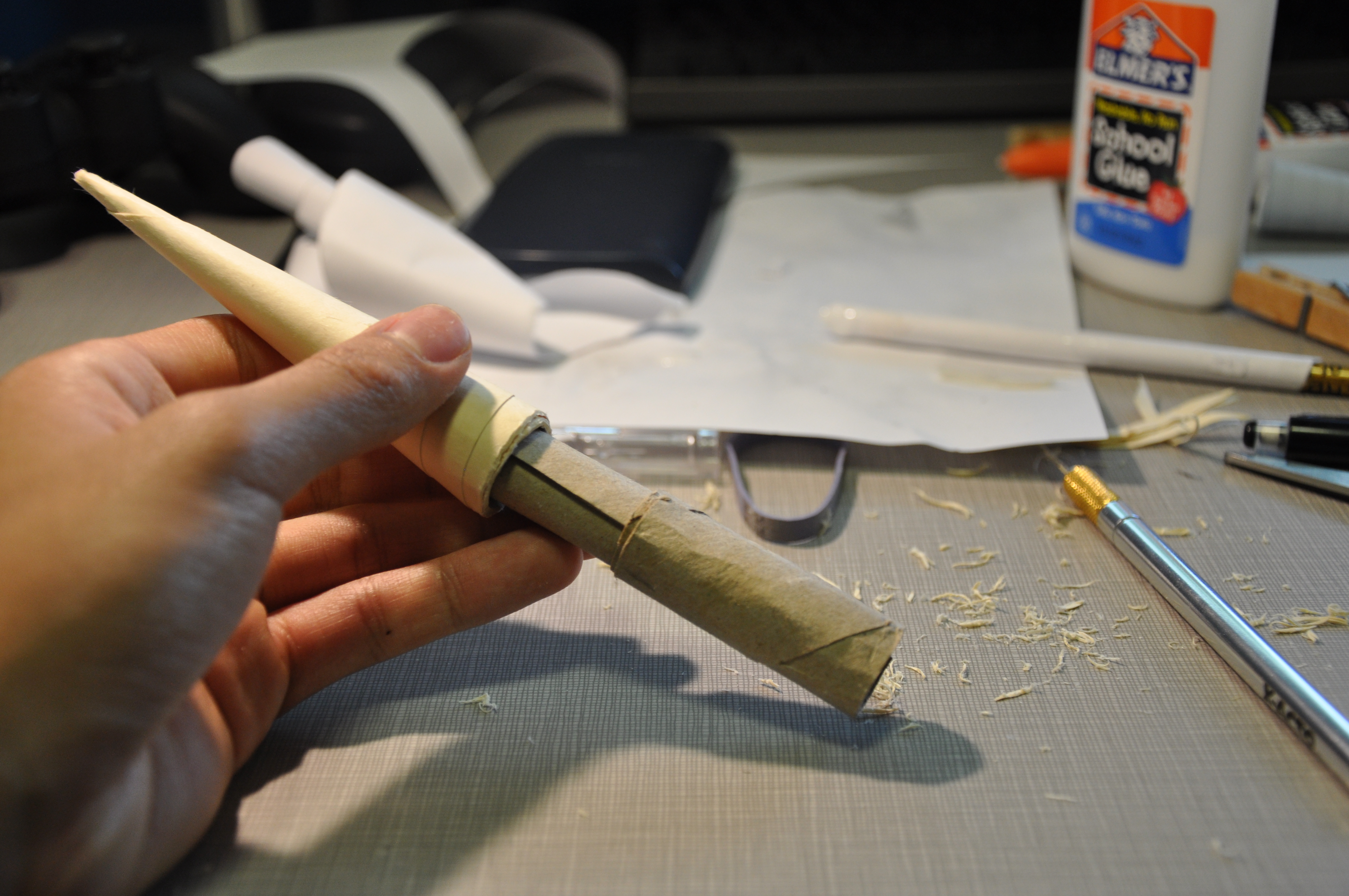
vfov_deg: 28.0
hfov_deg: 41.2
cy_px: 448
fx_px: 1796
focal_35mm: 48
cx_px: 674
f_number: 4.2
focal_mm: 32
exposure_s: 1/10
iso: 500
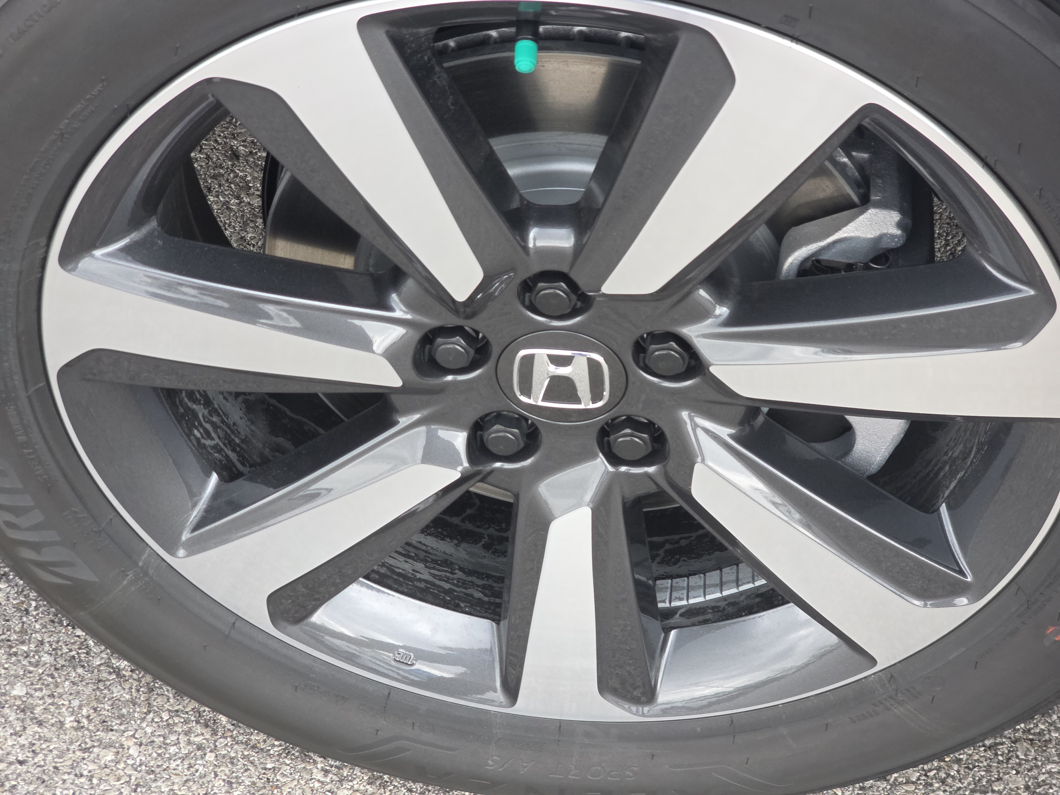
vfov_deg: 21.3
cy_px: 398
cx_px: 530
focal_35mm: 69
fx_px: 2113
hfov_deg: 28.2
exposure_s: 1/125
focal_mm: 7.9
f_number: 2.4
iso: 50
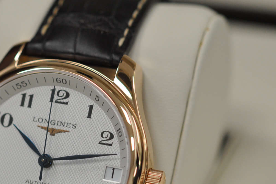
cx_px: 47
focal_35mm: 192
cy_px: 174
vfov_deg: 7.1
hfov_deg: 10.7
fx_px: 1472
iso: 640
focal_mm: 60
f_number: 4
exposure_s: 1/250
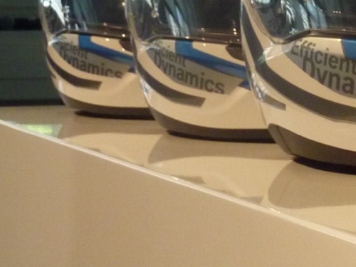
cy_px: 48
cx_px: 556
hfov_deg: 14.3
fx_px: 1316
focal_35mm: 128
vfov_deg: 11.5
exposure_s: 1/200
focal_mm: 6.5
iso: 320
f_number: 3.6
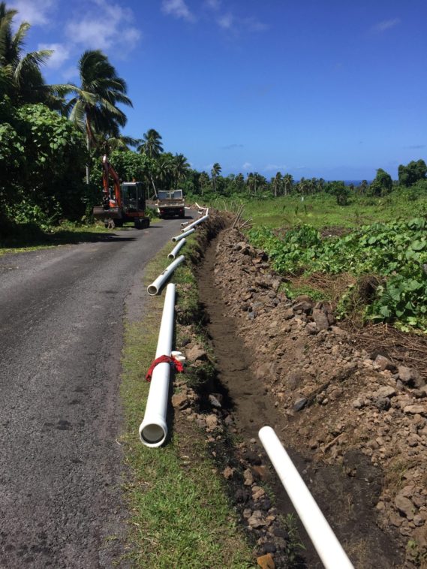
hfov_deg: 48.3
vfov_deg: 61.6
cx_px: 214
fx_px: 477
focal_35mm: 29
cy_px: 284
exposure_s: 1/2083
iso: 32
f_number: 2.2
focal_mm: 4.15
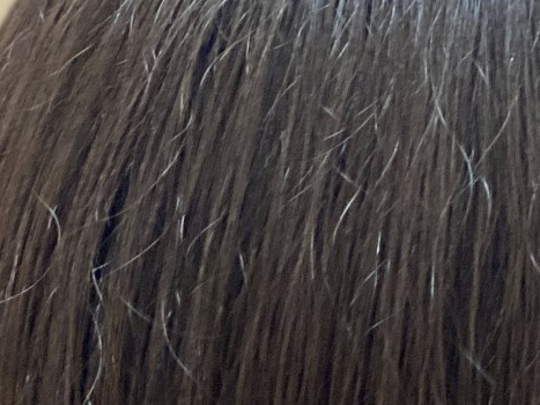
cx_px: 468
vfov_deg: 6.5
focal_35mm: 228
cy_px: 522
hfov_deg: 8.7
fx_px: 3556
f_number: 2
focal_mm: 6
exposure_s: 1/50
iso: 160
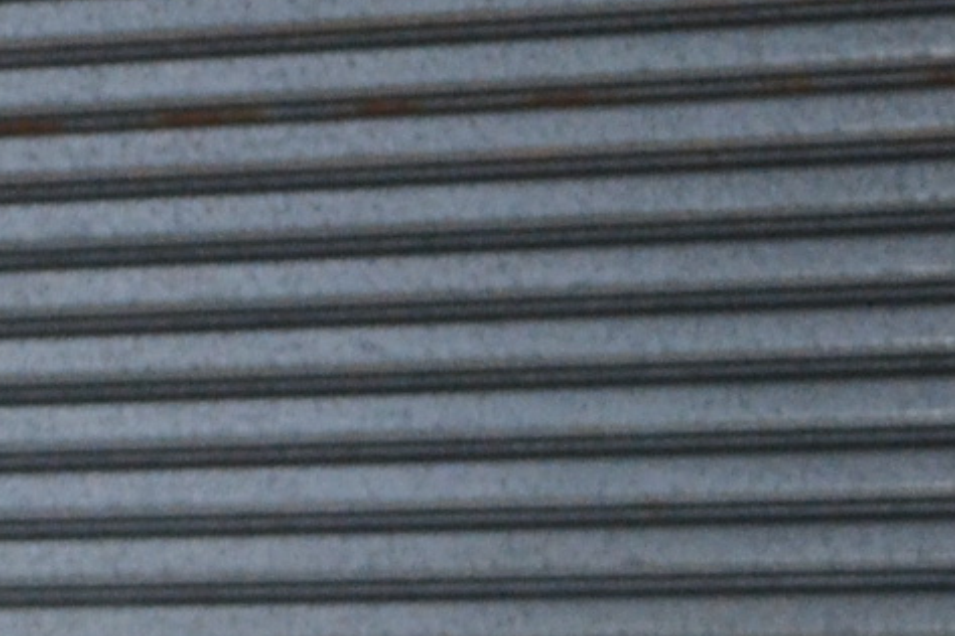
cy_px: 1049
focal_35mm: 277
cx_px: -1289
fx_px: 7348
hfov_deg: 7.0
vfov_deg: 4.9
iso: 1600
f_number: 5
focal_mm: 38
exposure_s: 1/320
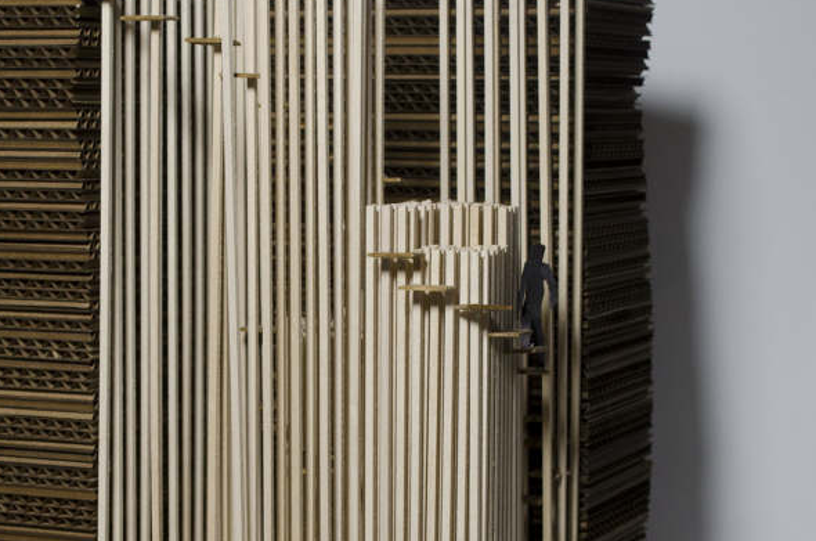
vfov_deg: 12.5
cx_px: 278
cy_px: 438
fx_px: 2466
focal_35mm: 109
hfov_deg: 18.7
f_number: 5.6
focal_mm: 32
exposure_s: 1/125
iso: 400
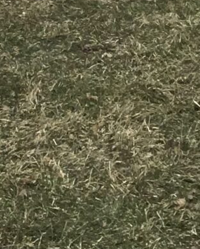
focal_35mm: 200
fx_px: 1479
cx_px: -156
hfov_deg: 7.5
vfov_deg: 8.7
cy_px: -360
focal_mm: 3.3
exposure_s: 1/1733
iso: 25
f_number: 2.4
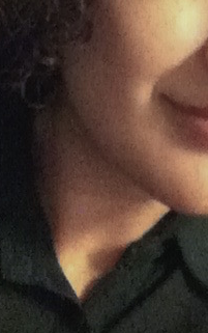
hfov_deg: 17.2
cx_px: 209
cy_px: 15
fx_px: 670
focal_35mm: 74
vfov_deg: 26.6
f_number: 2.4
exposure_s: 1/24
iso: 3200
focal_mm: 3.85
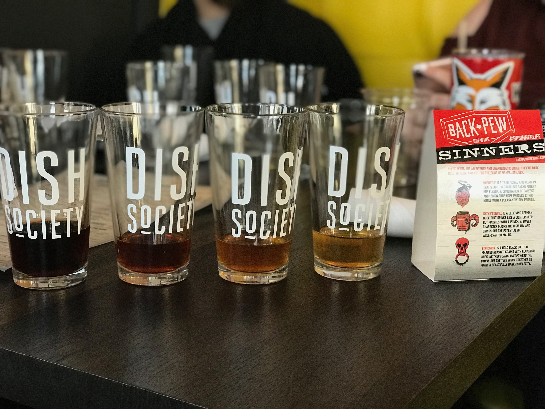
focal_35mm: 57
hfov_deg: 33.8
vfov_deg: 25.7
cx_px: 272
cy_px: 204
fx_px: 897
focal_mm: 6.6
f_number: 2.8
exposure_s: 1/120
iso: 400
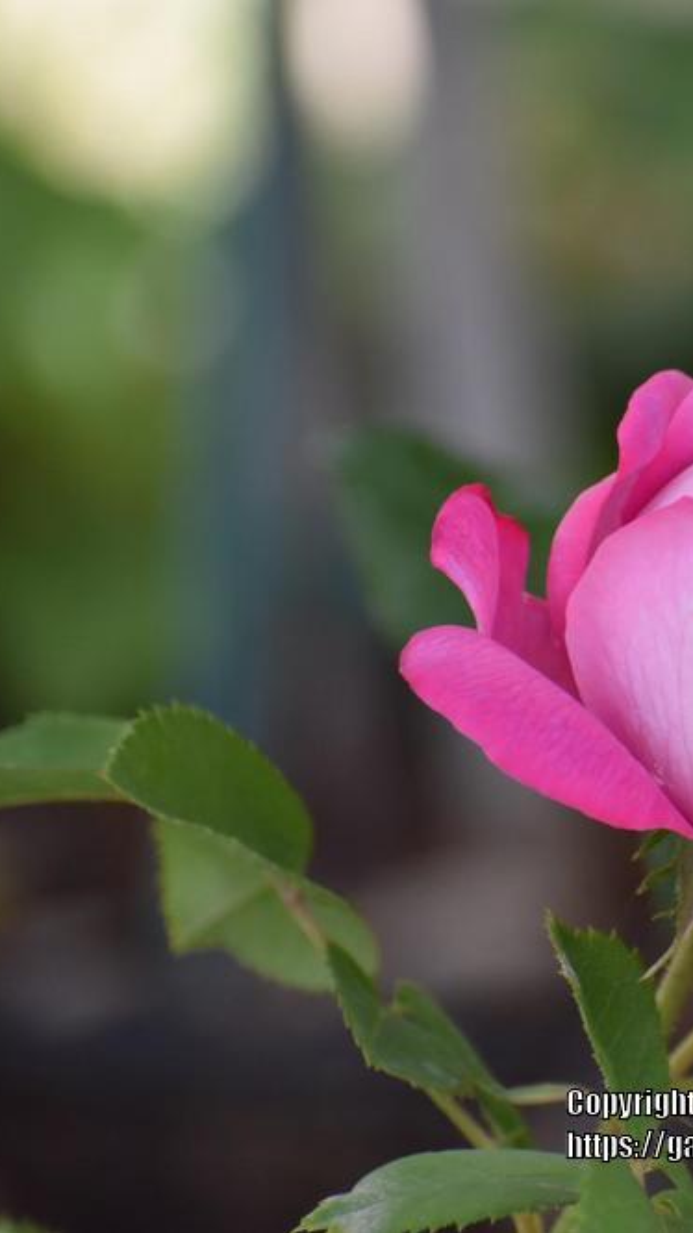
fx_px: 13134
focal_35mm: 402
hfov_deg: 3.0
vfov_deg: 5.4
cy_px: 616
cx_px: 825
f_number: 5
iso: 500
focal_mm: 170
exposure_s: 1/1000
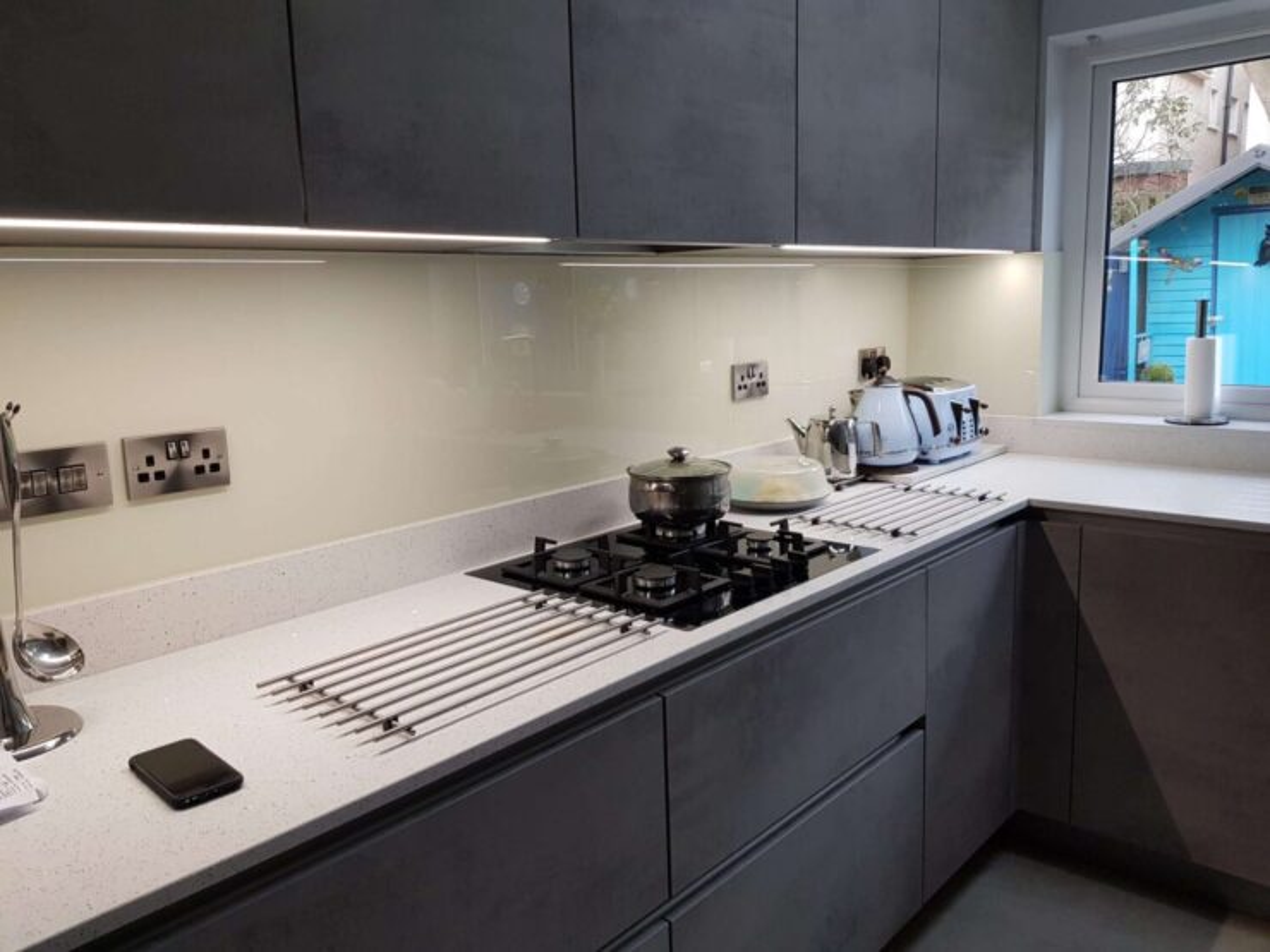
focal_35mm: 26
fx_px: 954
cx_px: 635
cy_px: 476
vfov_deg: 53.1
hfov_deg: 67.3
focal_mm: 4.2
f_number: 1.7
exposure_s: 1/60
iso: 100
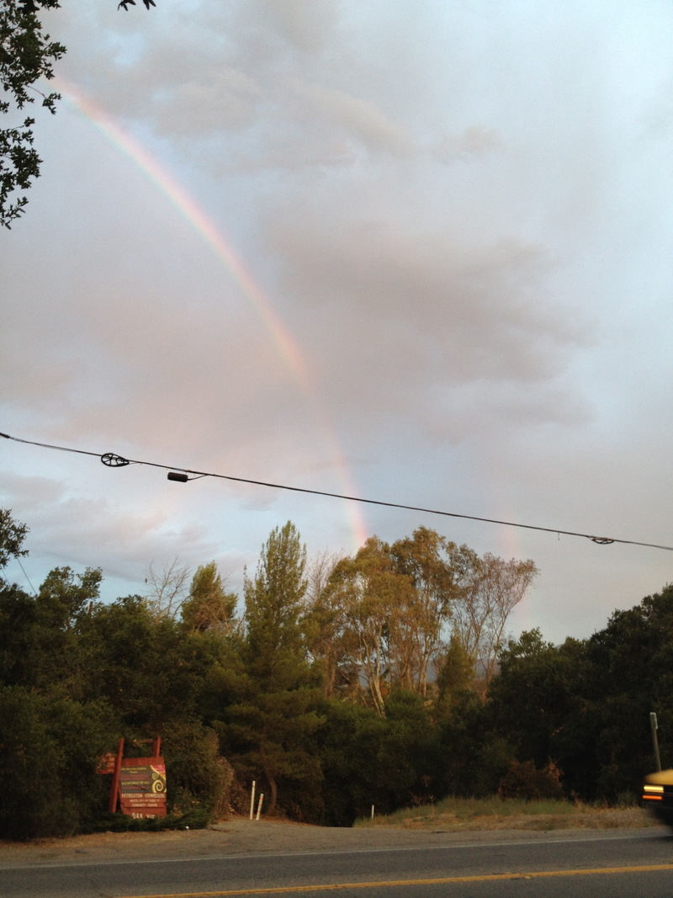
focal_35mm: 35
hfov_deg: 40.7
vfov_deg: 52.6
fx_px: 907
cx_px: 336
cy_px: 449
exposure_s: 1/40
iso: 80
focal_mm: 4.28
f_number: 2.4
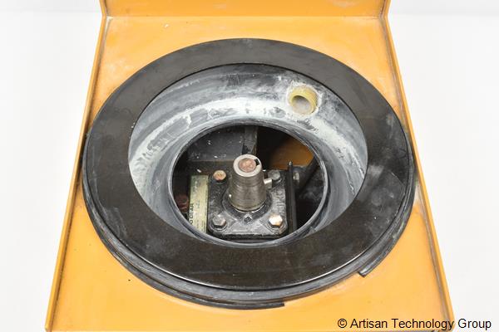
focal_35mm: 30
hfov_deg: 61.9
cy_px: 166
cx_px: 250
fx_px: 416
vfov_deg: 43.6
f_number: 8
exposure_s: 1/200
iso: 100
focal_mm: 20
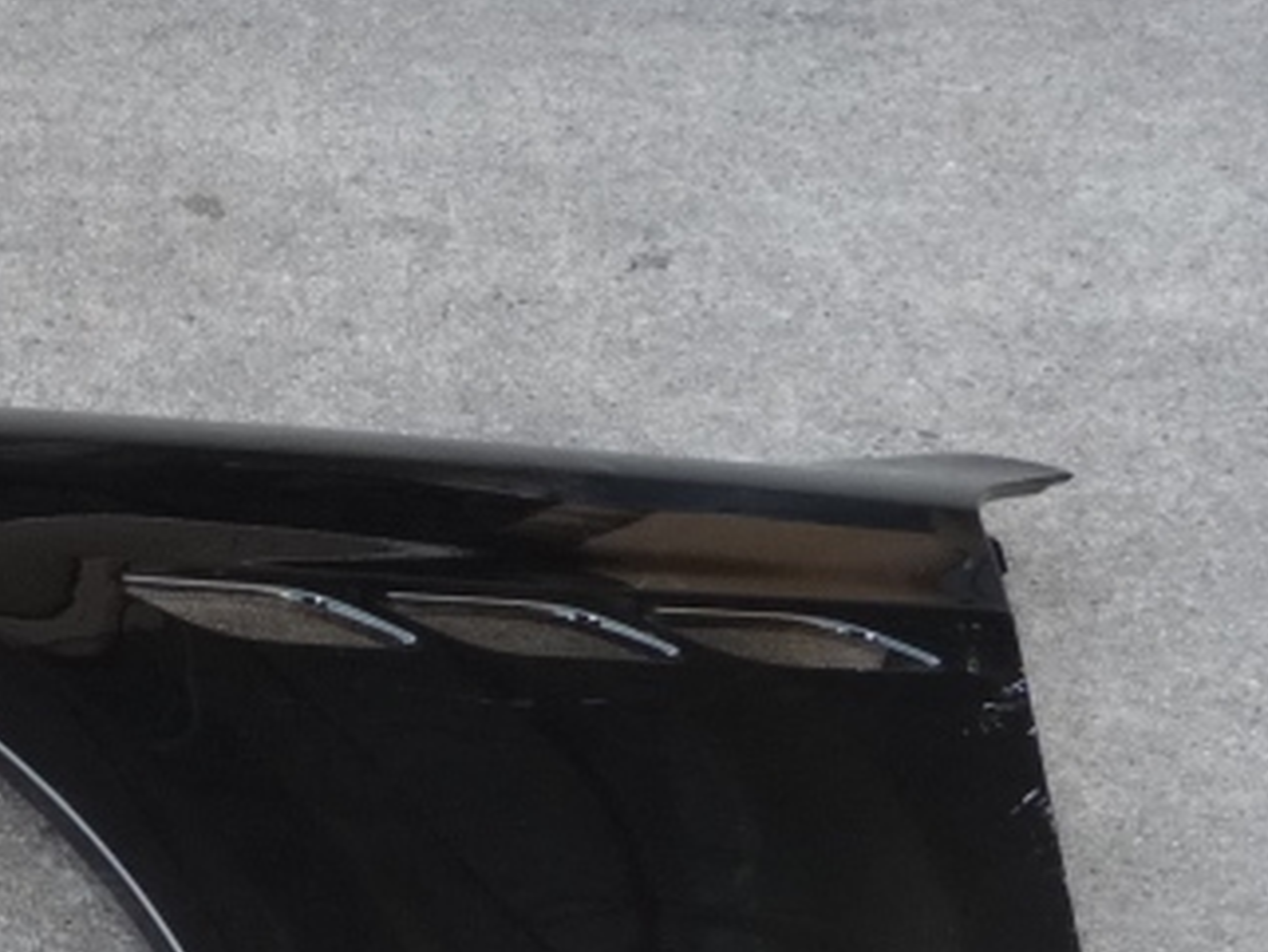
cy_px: 1276
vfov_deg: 13.9
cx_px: -423
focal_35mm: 102
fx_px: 3738
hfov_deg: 17.9
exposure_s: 1/80
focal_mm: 4.7
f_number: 3.3
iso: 100
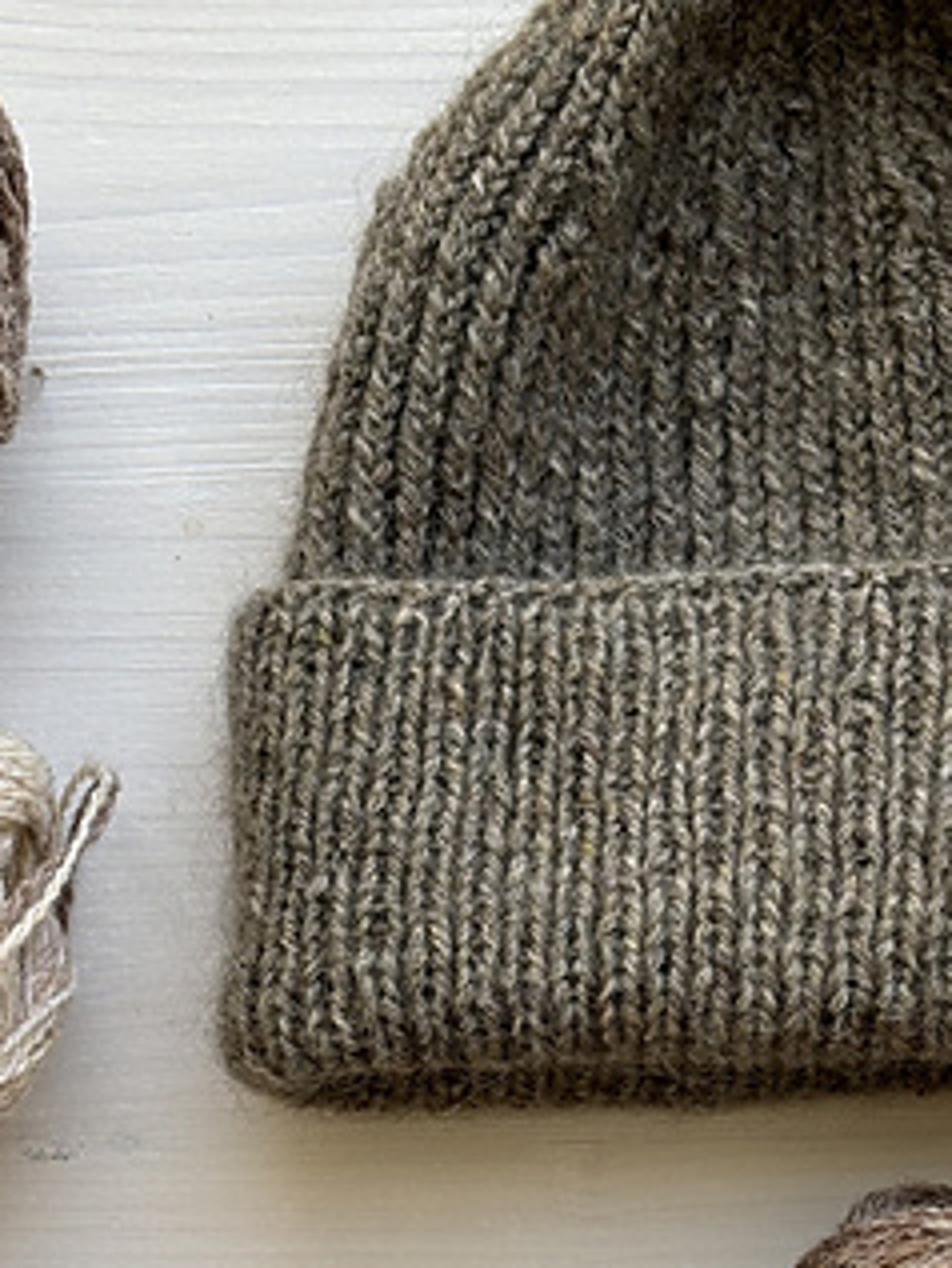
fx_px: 3848
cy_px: 1072
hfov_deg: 14.0
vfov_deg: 18.5
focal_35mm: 105
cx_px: 804
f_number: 1.6
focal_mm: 5.96
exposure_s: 1/138
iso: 40
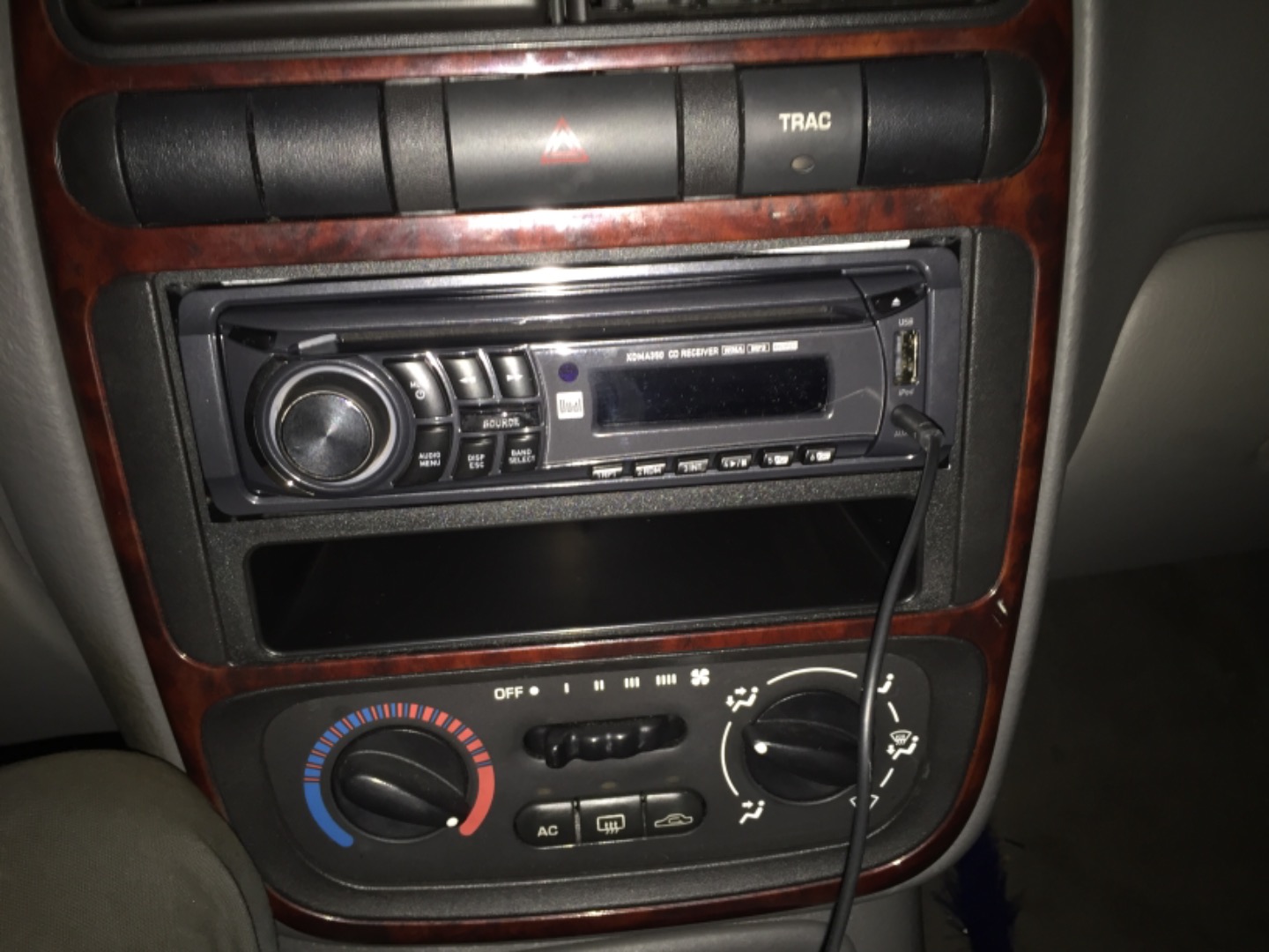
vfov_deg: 48.2
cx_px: 634
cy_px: 476
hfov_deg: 61.7
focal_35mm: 29
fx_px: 1063
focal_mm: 4.15
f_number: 2.2
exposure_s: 1/16
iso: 64
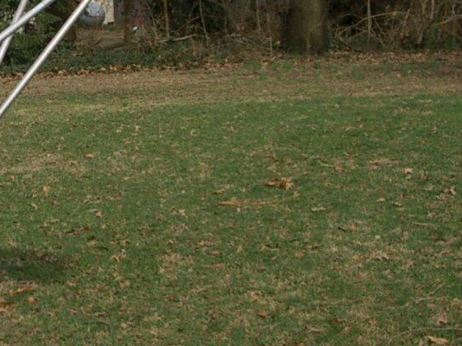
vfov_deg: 15.0
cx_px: -23
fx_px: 1307
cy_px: 77
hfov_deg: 19.4
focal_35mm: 98
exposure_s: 1/500
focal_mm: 5.8
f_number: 4.3
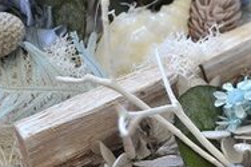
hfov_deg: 13.1
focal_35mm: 148
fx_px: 1029
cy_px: 71
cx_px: 393
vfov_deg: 9.3
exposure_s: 1/80
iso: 400
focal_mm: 29
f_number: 4.5
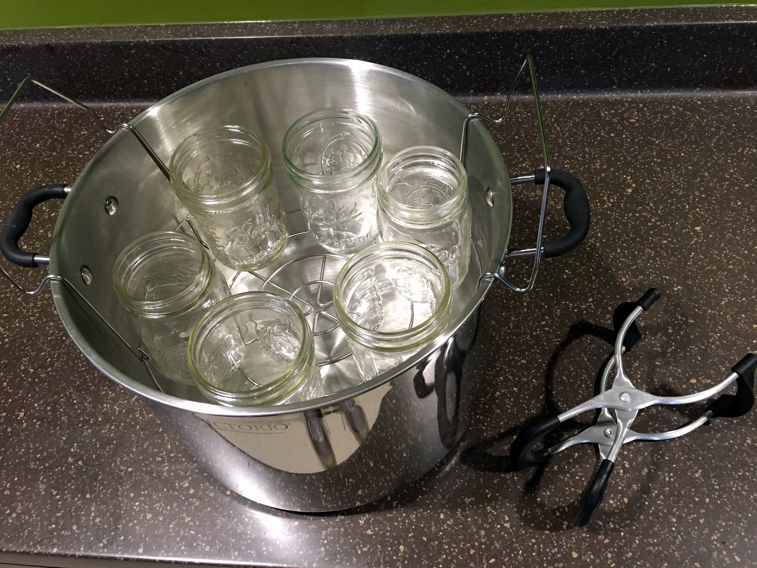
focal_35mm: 29
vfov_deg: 48.2
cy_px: 284
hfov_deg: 61.7
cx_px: 378
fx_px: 634
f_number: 2.2
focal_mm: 4.15
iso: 200
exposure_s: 1/24
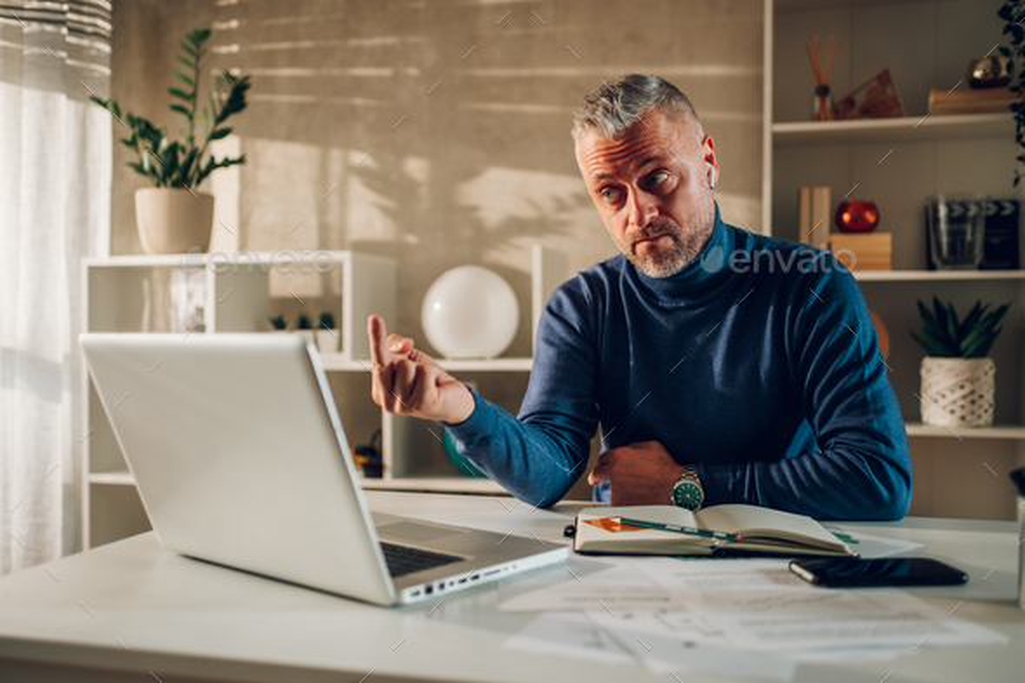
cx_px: 512
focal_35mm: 35
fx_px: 996
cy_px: 342
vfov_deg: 37.8
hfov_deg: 54.4
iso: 320
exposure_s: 1/125
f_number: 1.8
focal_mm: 35
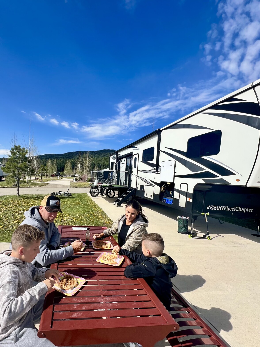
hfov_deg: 73.0
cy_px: 184
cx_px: 92
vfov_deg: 90.9
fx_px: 170
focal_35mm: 17
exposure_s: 1/1597
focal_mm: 1.57
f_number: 1.8
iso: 32
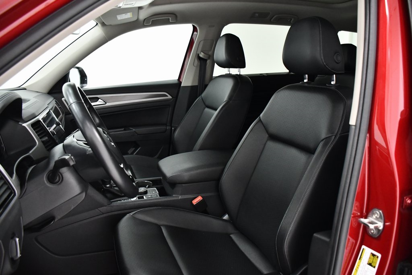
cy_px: 138
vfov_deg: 47.9
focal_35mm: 27
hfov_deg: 67.4
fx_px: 309
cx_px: 206
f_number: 3.5
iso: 3200
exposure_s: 1/80
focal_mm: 18
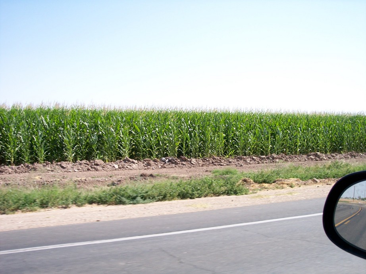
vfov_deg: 36.8
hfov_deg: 47.9
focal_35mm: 39
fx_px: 412
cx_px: 183
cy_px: 137
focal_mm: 8
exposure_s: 1/750
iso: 100
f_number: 4
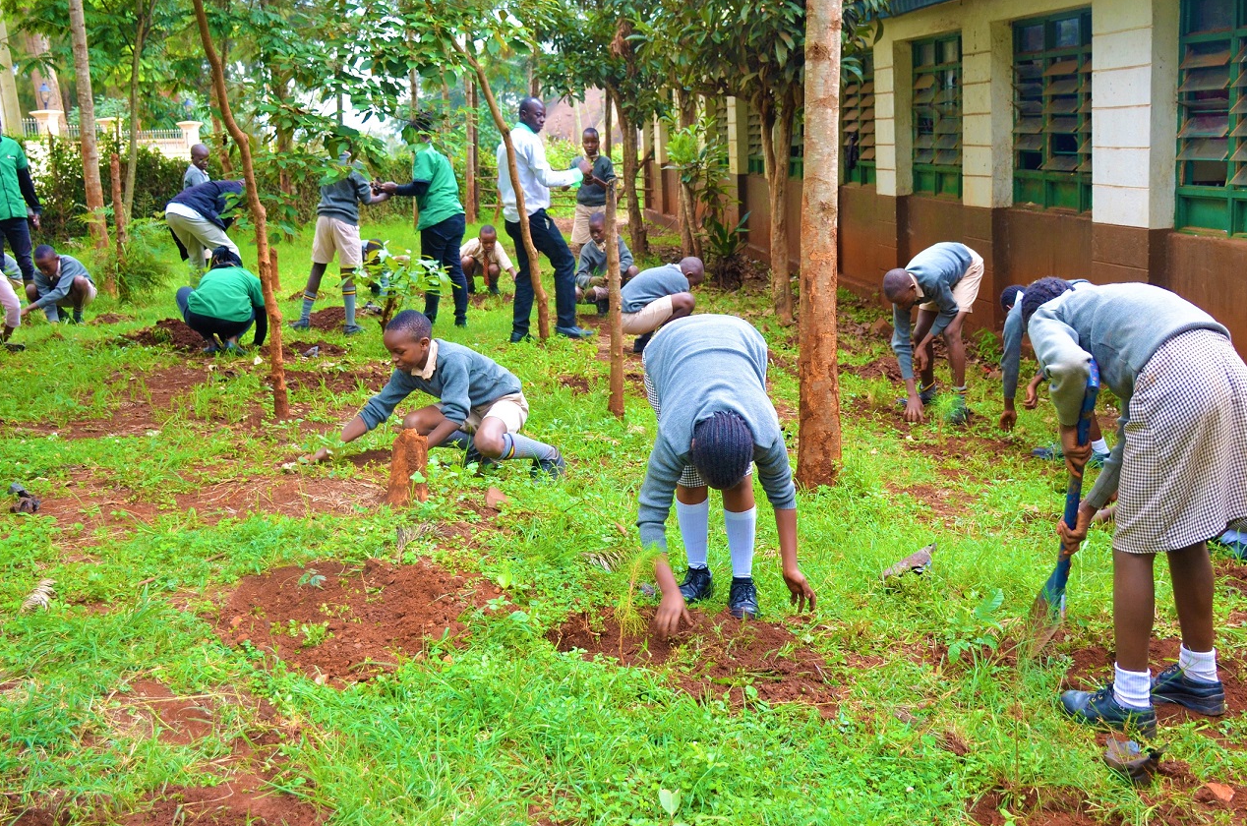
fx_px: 1452
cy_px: 369
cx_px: 675
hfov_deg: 46.4
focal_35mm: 42
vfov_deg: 31.7
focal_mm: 24
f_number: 4.5
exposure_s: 1/80
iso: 400
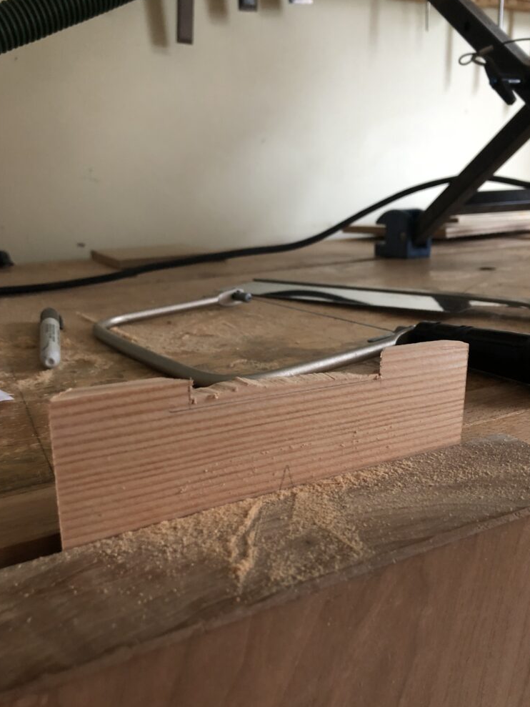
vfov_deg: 61.7
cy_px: 358
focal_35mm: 29
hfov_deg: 48.2
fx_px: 592
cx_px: 266
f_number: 1.8
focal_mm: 4
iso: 100
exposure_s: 1/5
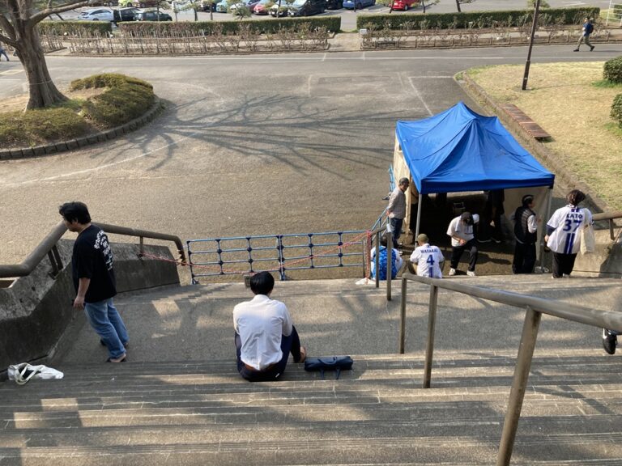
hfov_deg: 63.4
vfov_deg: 49.7
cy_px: 233
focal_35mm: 28
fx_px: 503
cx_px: 311
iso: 20
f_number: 1.8
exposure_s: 1/607
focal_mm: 3.99
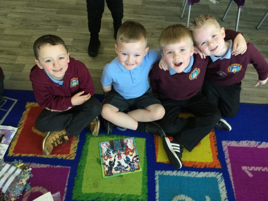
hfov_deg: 58.4
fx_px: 240
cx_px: 134
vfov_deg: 45.4
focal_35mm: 31
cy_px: 100
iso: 50
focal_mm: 3.3
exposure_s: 1/33
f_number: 2.4
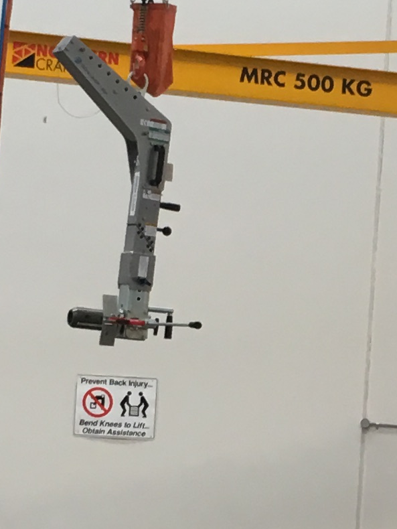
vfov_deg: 13.3
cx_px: 289
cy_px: 360
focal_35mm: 148
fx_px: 2262
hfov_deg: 10.0
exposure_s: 1/33
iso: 64
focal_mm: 4.15
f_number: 2.2
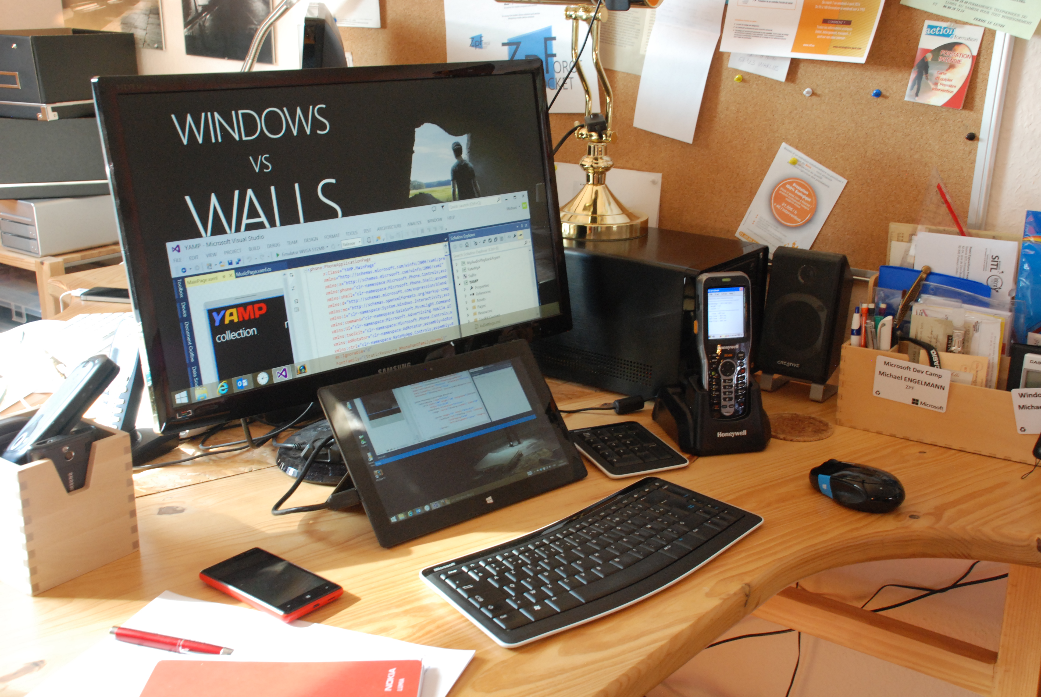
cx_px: 520
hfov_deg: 46.3
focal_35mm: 42
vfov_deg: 32.0
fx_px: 1216
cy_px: 348
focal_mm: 28
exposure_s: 1/13
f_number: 7.1
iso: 800
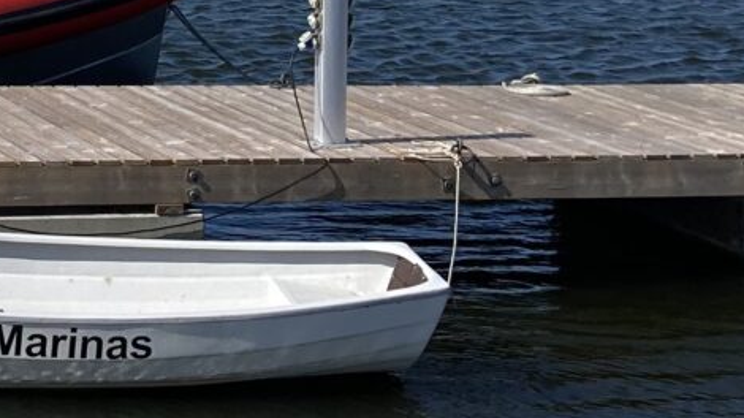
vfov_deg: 8.8
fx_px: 2623
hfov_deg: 15.5
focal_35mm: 133
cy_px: -317
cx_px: -188
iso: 20
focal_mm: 3.99
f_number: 1.8
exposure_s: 1/2114
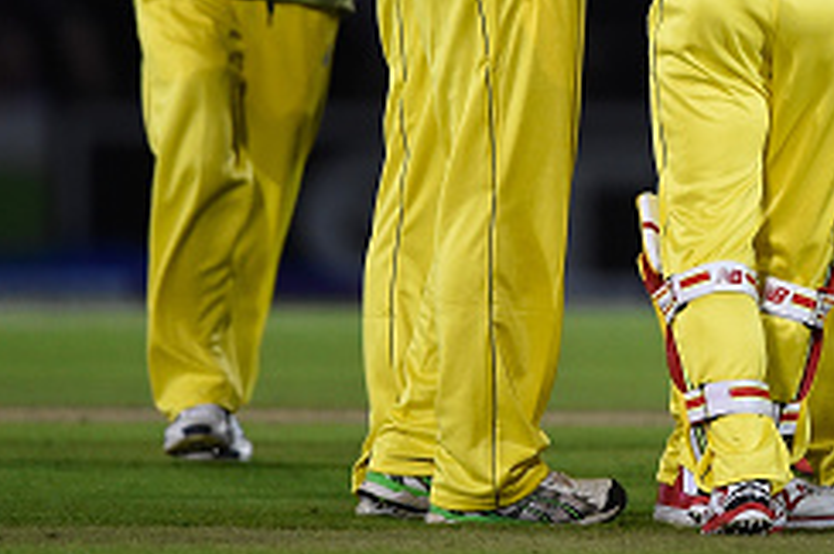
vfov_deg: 0.9
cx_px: 967
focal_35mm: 1460
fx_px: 33778
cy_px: -101
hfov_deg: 1.4
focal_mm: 600
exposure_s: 1/1250
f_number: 4
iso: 3200
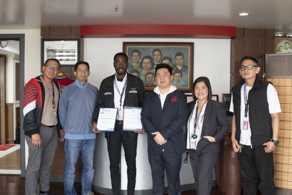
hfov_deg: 53.1
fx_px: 292
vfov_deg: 36.9
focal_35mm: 36
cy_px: 98
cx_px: 146
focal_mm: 24
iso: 1600
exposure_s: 1/100
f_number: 4.5
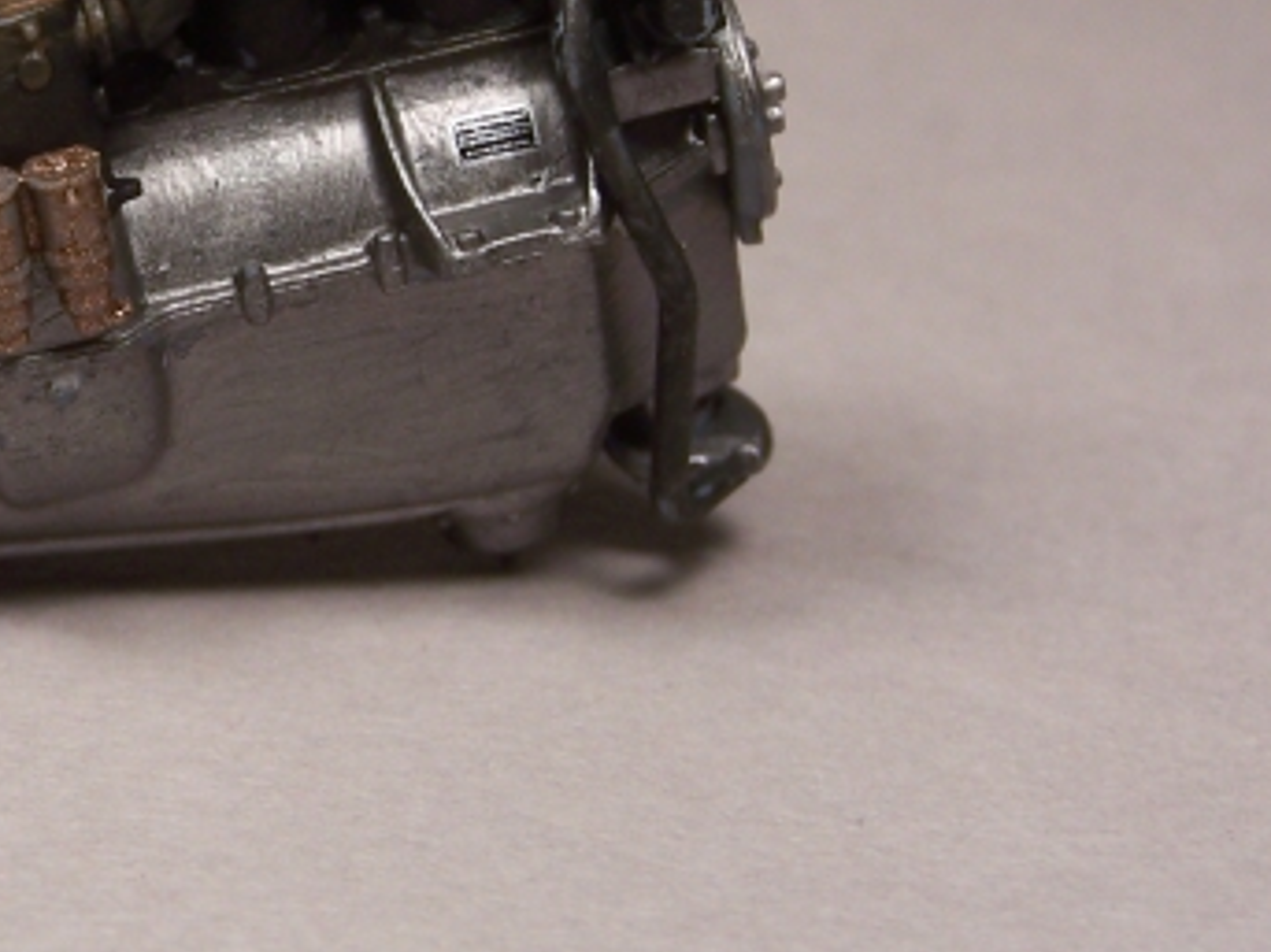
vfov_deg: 8.5
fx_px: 6423
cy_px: 107
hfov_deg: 11.2
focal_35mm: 175
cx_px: 67
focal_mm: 12.4
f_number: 3.2
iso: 80
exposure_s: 1/60
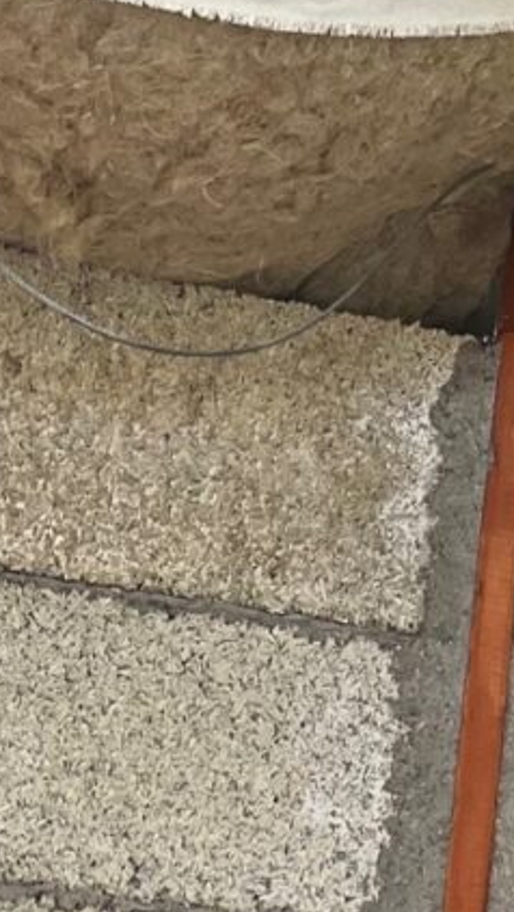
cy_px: 1802
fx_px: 2853
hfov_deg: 10.2
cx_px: -39
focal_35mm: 118
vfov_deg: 14.9
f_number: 1.6
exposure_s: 1/121
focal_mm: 5.1
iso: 100
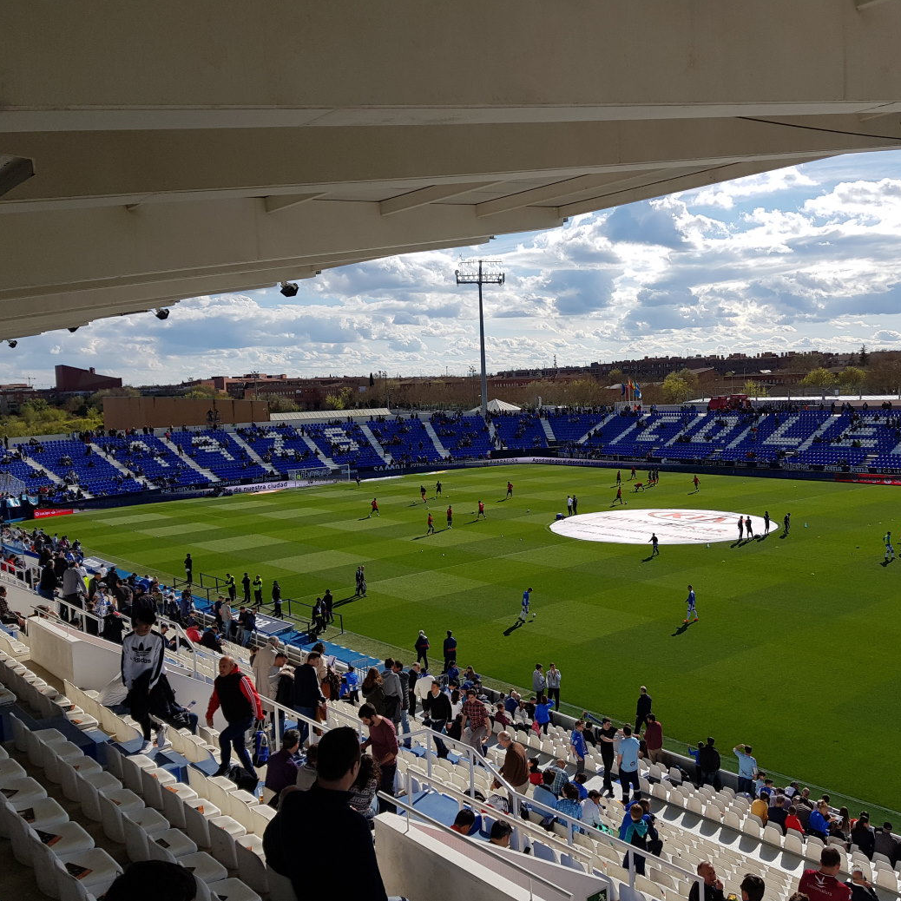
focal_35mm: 31
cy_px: 446
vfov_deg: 52.5
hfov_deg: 52.5
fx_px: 913
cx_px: 489
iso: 40
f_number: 1.7
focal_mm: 4.2
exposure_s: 1/4176
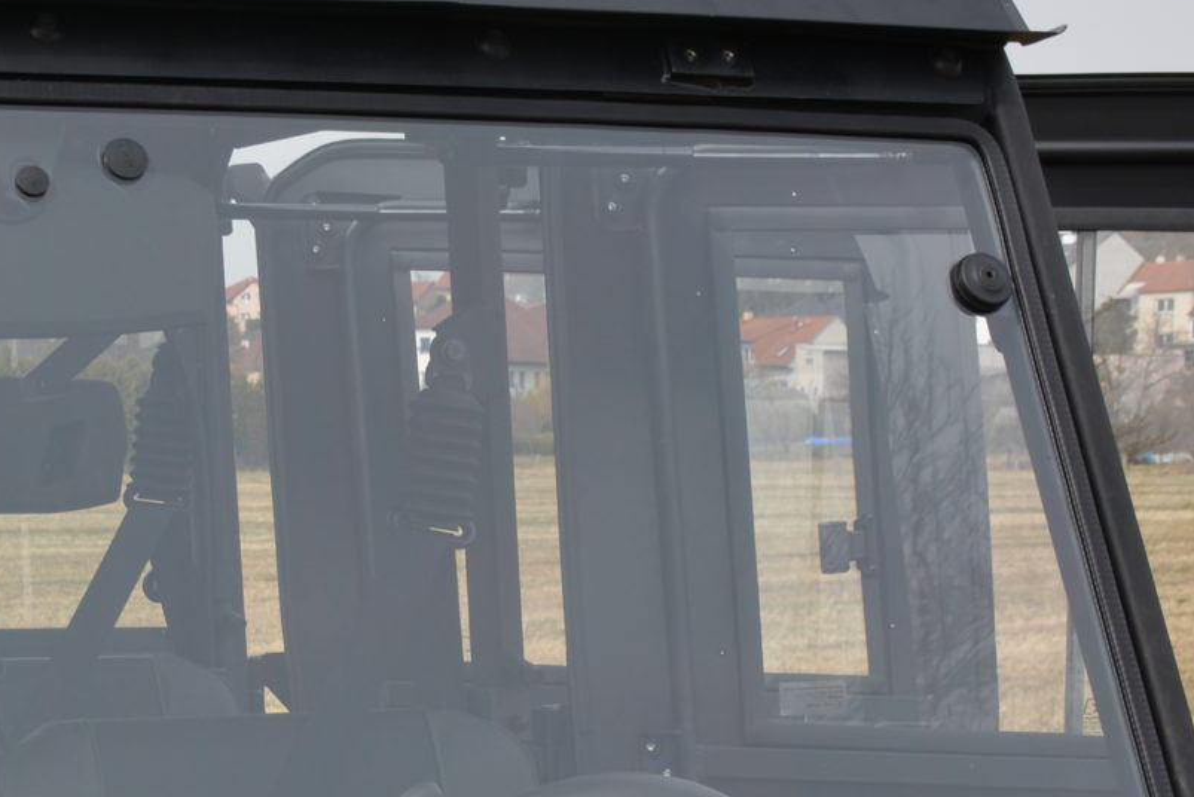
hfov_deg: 19.4
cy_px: 659
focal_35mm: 103
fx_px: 3426
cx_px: 101
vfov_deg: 13.2
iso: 140
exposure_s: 1/250
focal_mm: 27
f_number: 8
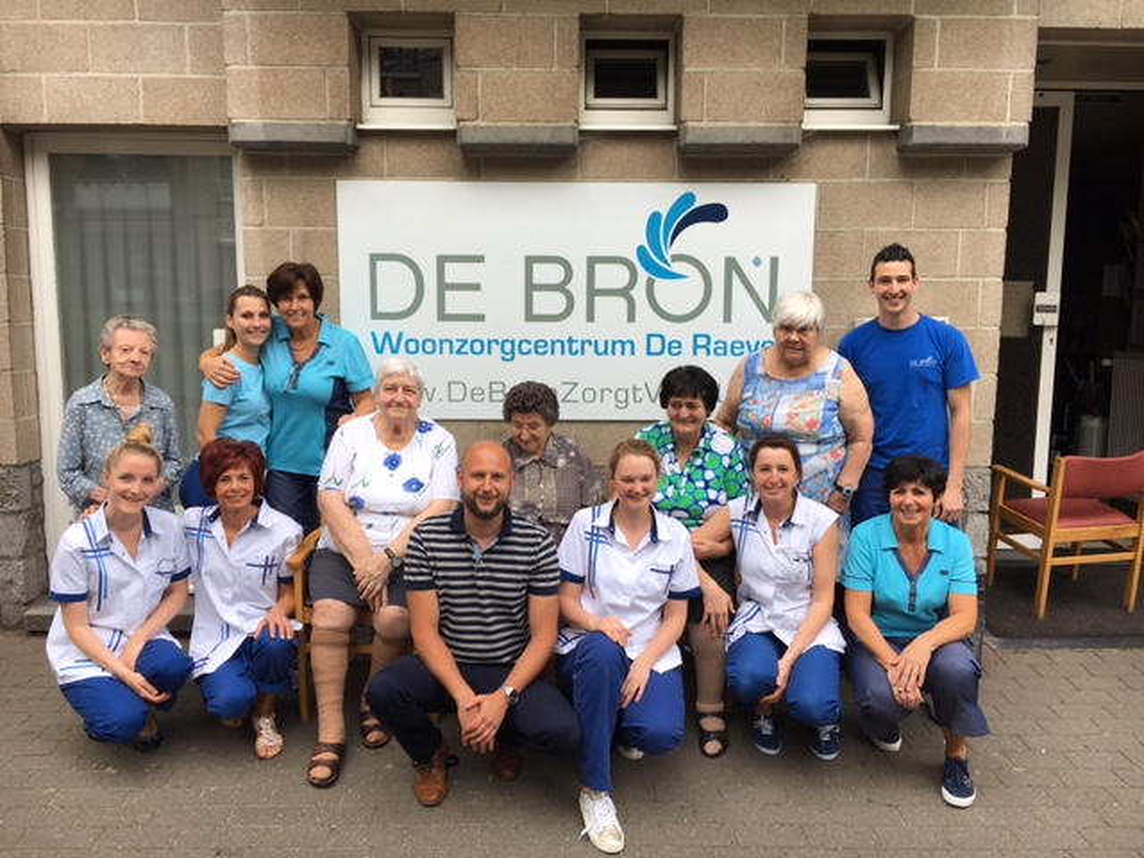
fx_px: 958
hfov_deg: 61.7
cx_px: 572
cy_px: 429
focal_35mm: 29
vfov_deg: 48.2
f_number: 2.2
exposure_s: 1/342
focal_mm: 4.15
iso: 25
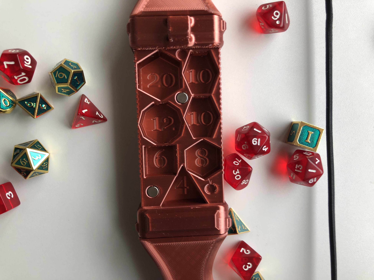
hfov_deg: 63.4
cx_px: 187
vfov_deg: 49.7
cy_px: 140
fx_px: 303
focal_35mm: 28
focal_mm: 3.99
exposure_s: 1/120
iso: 40
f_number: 1.8
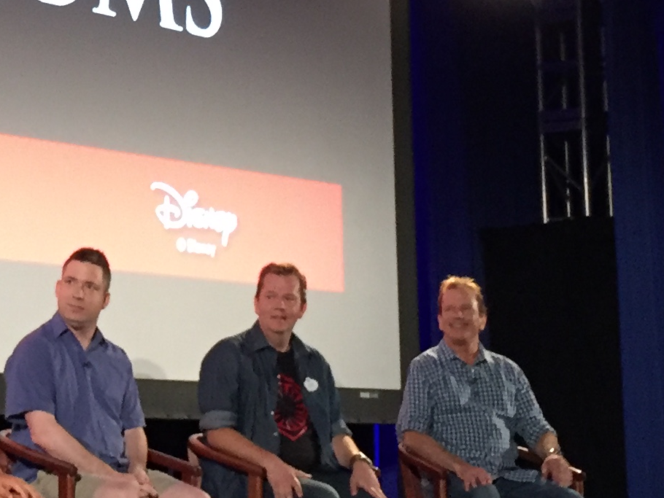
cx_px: -50
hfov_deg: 18.3
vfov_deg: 14.1
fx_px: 1995
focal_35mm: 104
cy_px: 52
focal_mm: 4.15
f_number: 2.2
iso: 200
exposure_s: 1/30
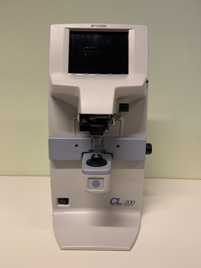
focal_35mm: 26
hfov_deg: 53.1
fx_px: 201
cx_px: 100
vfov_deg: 67.3
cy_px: 134
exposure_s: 1/50
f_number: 1.8
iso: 160
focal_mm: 4.25
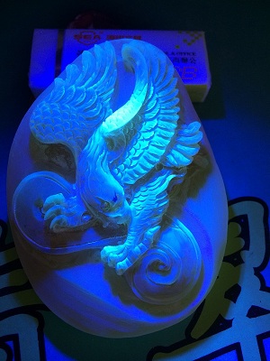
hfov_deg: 46.8
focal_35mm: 30
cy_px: 180
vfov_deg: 60.0
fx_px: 312
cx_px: 135
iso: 64
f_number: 2.2
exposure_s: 1/33
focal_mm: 4.12
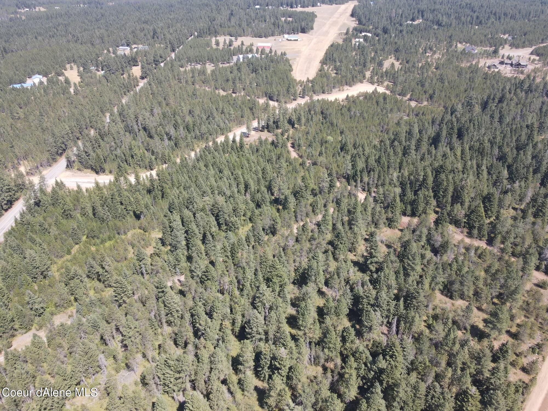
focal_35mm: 24
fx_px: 380
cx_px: 274
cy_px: 206
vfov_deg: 56.8
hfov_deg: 71.6
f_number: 2.8
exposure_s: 1/250
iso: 100
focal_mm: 4.5
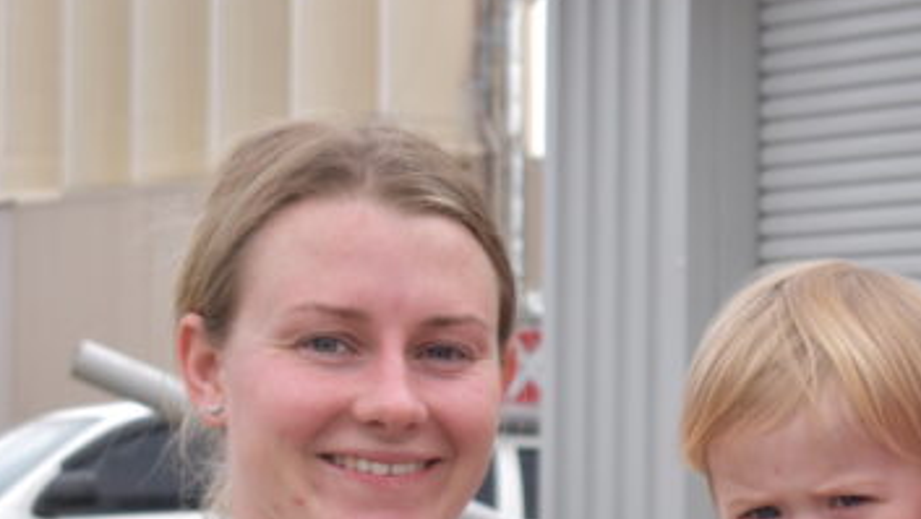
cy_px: 437
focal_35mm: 173
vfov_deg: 7.0
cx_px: 1151
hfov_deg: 12.1
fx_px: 4227
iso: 200
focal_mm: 38
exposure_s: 1/250
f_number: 8
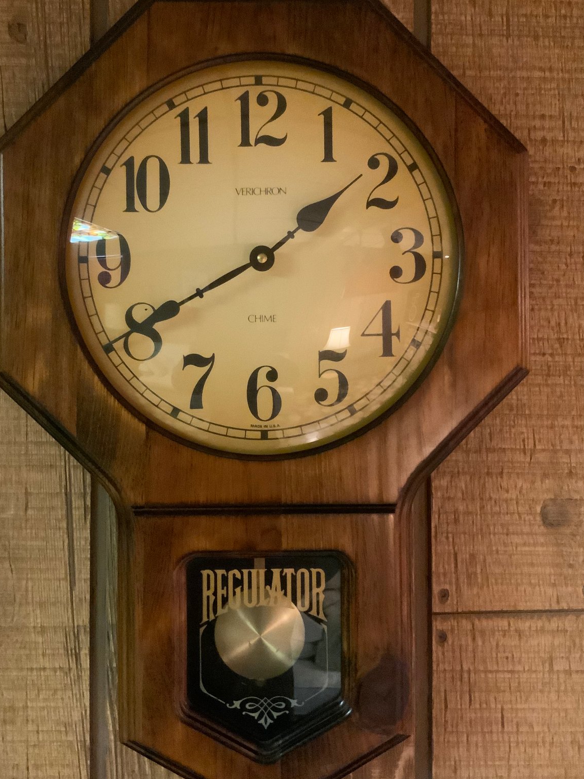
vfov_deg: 48.8
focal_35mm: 38
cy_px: 338
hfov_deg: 37.7
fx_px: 855
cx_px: 271
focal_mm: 3
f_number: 1.8
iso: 640
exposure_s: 1/24
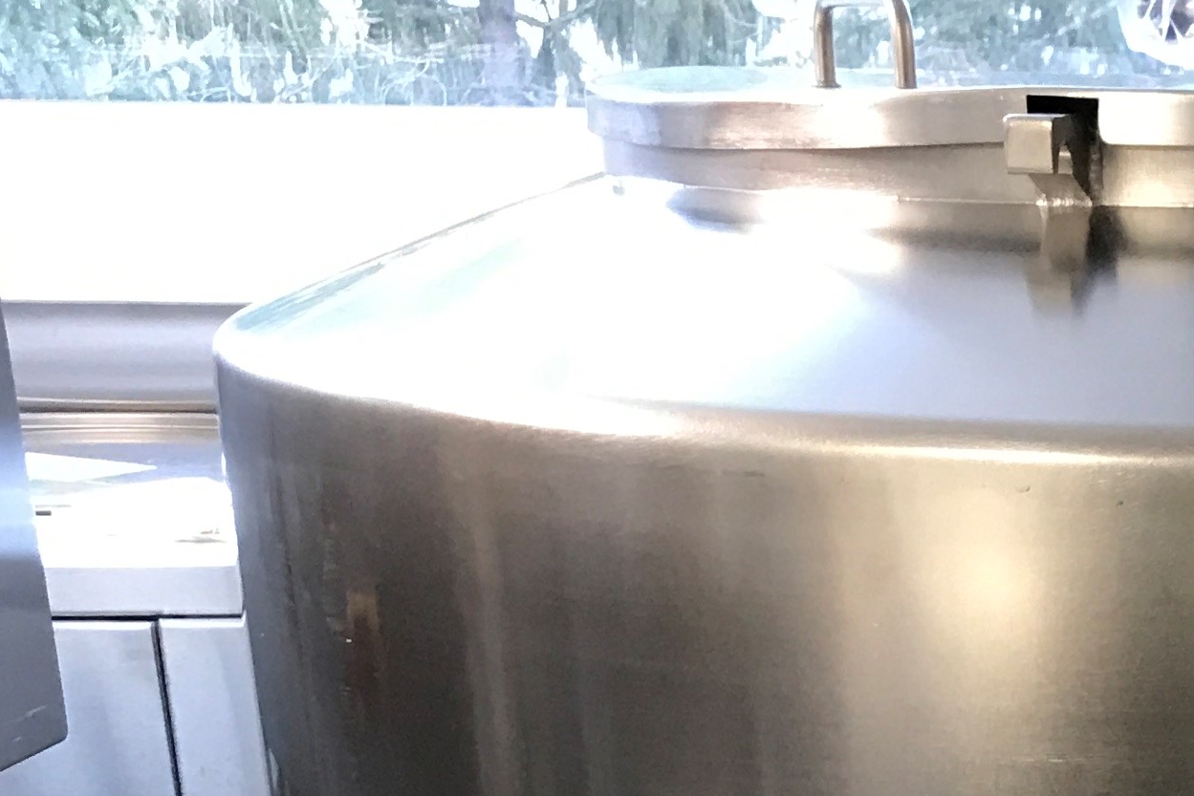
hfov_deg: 20.5
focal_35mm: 94
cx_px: 1375
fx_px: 3118
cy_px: 1472
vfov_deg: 13.0
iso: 40
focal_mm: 3.99
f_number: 1.8
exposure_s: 1/25
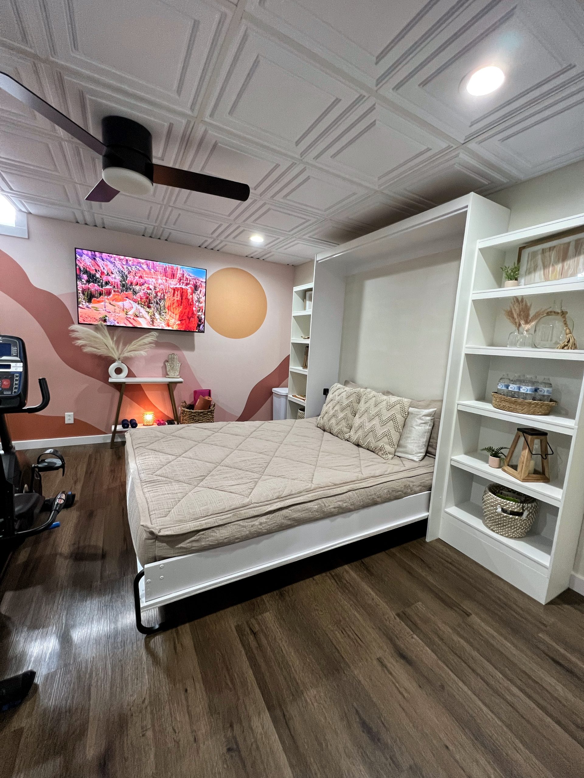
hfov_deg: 89.9
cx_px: 292
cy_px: 389
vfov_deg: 106.2
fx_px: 292
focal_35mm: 13
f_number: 1.8
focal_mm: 1.57
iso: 200
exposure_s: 1/60
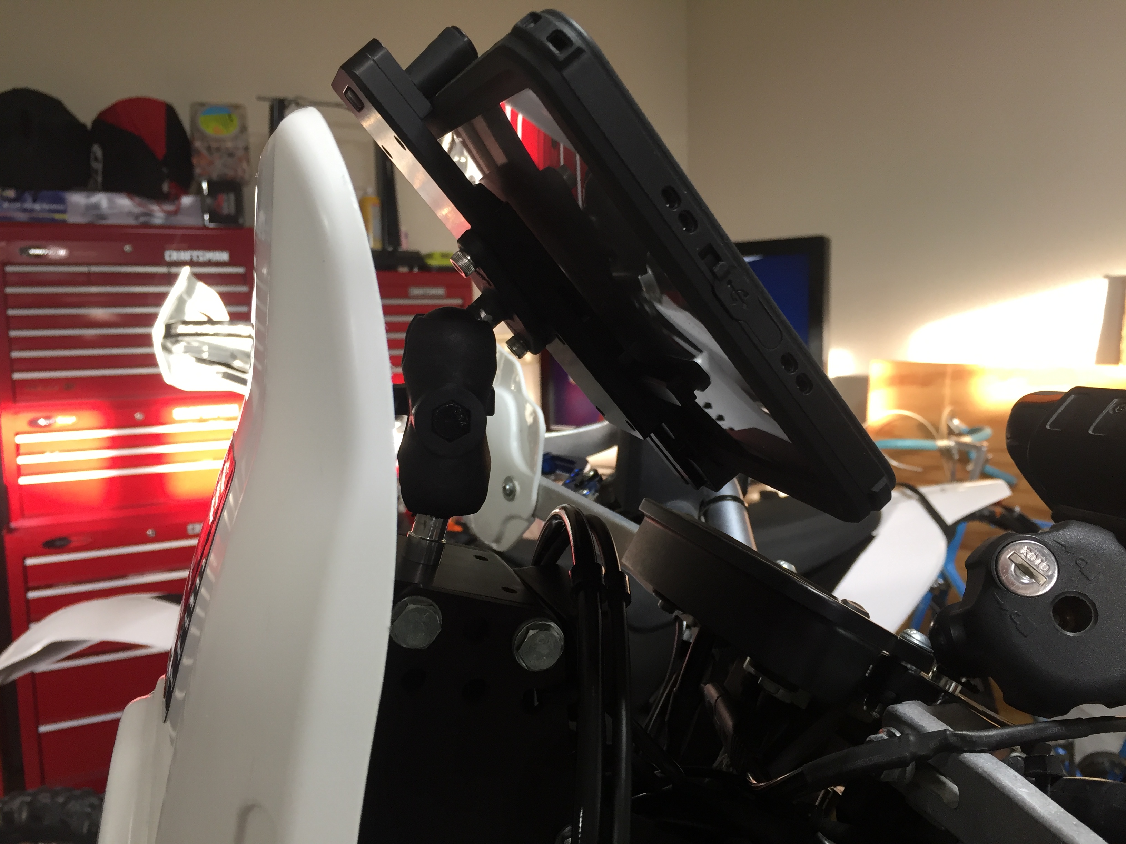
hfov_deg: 61.7
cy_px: 422
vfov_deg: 48.2
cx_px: 563
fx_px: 943
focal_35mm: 29
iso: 32
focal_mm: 4.15
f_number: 2.2
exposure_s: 1/30
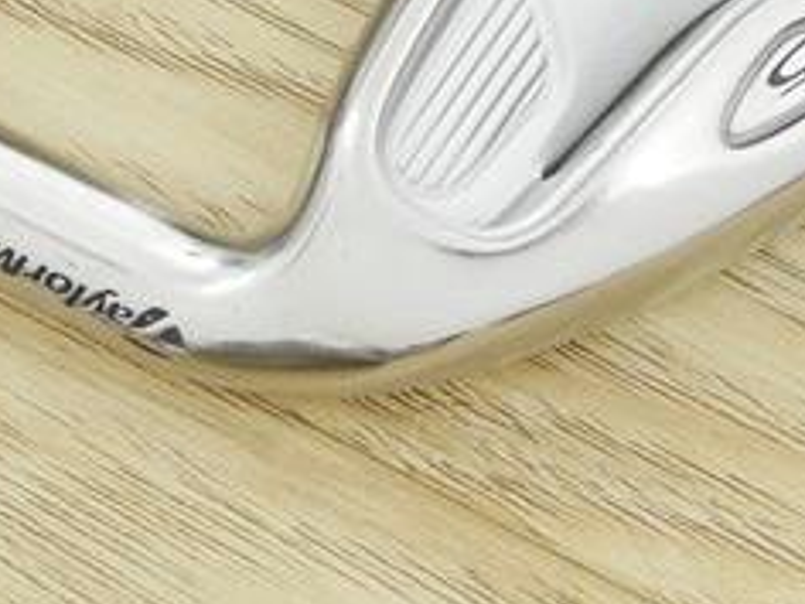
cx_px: -483
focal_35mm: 271
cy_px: 126
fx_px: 6302
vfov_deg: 5.5
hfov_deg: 7.2
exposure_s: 1/40
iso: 1600
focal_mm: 25
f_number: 4.5
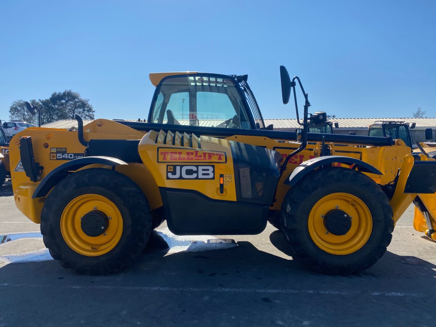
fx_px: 327
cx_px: 218
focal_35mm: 26
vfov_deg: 53.1
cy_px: 164
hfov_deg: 67.3
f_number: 1.8
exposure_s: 1/3497
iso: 32
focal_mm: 4.25
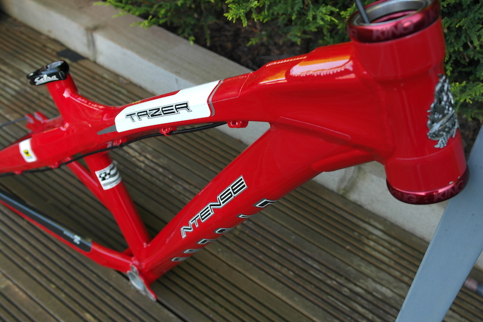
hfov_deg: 45.4
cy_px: 161
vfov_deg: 31.2
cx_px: 242
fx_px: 577
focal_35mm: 43
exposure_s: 1/50
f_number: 5.6
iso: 200
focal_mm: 28
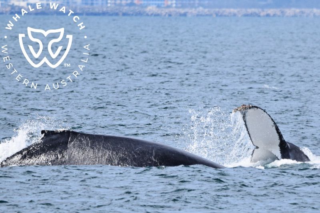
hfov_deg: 2.3
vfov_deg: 1.5
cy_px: 106
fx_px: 7998
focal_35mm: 900
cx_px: 160
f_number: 7.1
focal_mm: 600
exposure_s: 1/1600
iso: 400
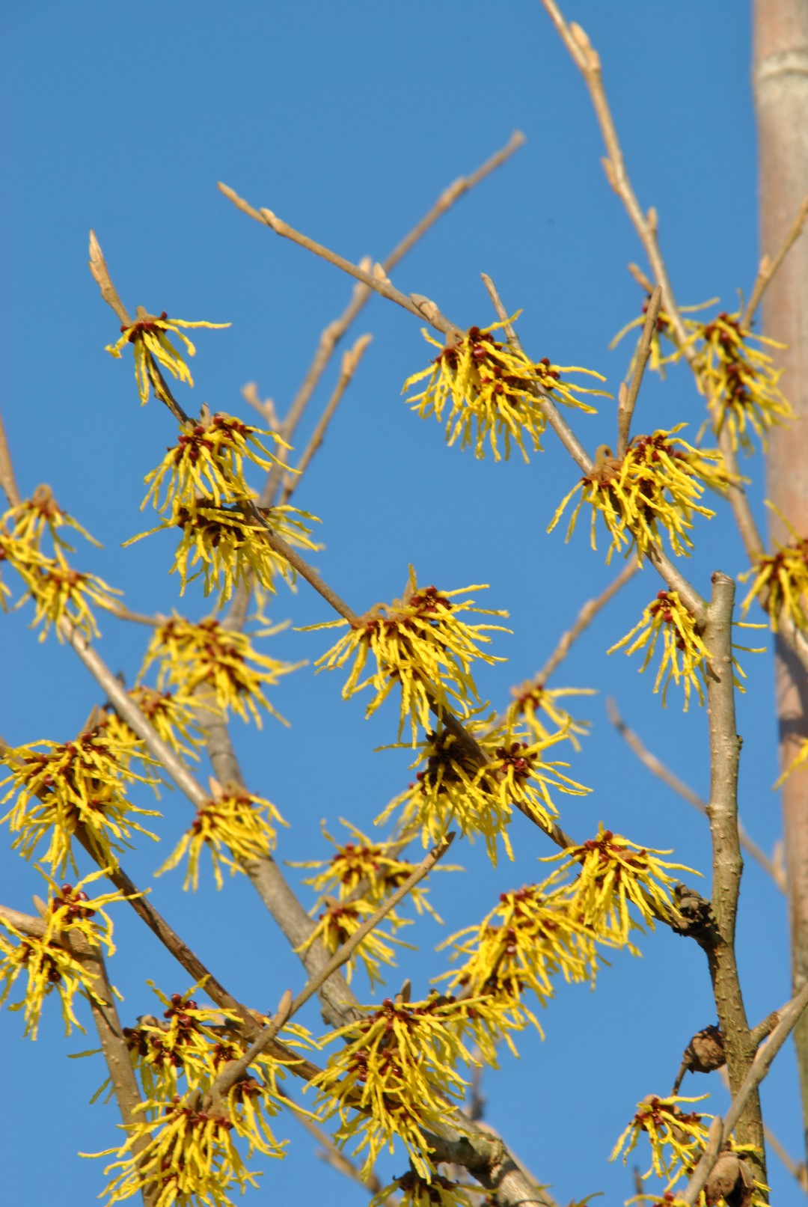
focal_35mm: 300
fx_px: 10069
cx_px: 404
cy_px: 604
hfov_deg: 4.6
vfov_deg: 6.9
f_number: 14
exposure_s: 1/60
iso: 125
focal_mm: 200
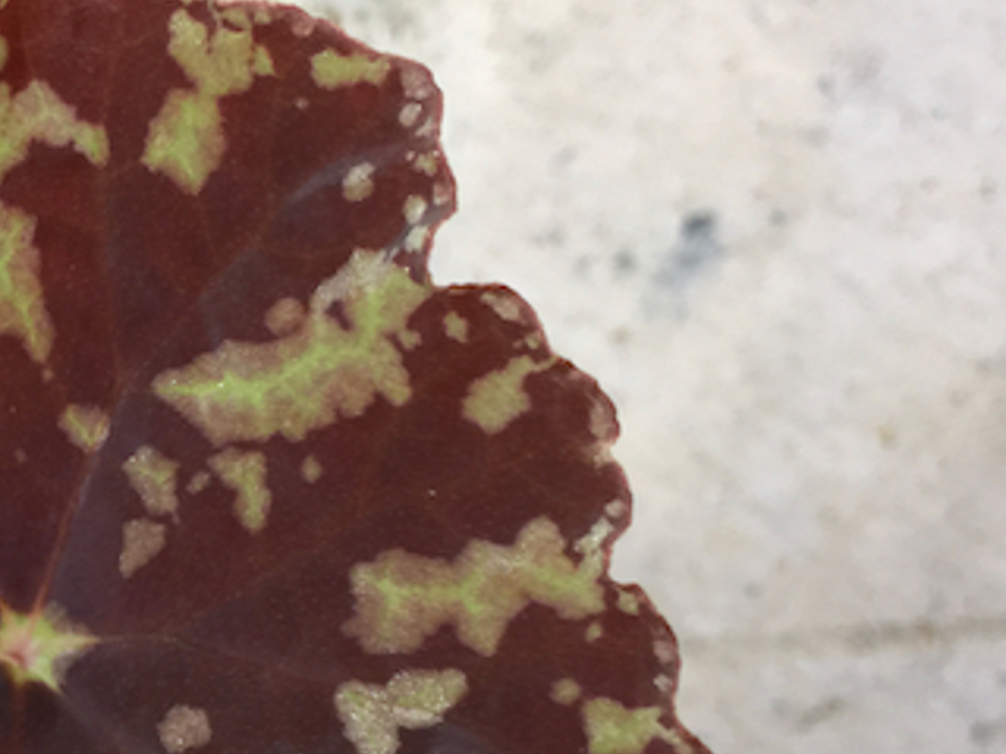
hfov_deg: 31.6
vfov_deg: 25.0
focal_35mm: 58
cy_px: 544
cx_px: 94
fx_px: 1686
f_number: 2.2
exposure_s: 1/15
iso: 32
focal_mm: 4.15
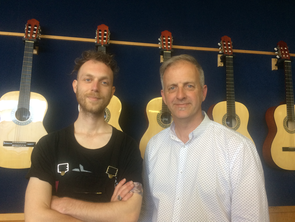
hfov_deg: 61.7
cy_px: 111
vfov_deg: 48.2
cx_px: 148
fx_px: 247
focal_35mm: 29
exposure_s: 1/33
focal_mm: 4.15
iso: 80
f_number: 2.2
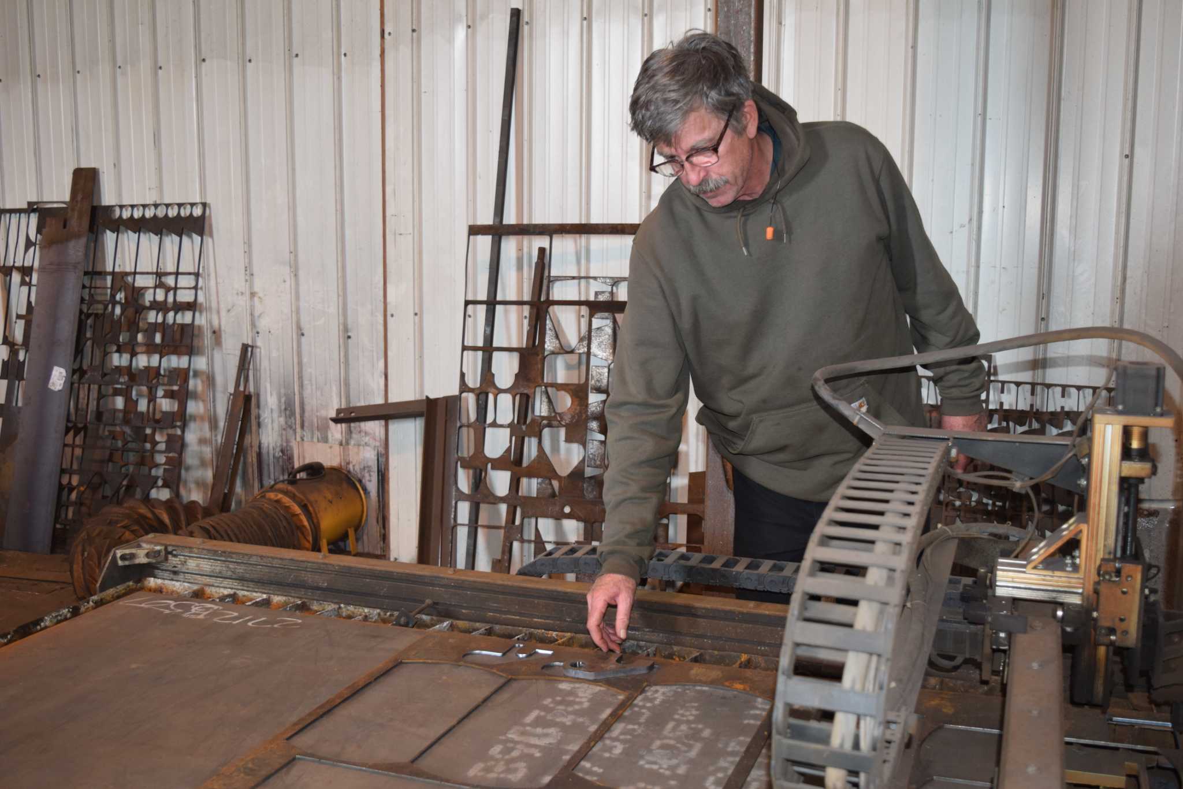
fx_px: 1232
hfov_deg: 51.3
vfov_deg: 35.5
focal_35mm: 38
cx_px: 592
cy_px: 394
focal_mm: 25
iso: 800
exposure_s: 1/80
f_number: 4.5
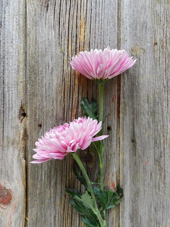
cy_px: 114
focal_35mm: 23
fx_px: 151
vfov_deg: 73.9
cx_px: 85
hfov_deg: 58.9
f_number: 3.4
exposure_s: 1/40
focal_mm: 4
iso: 160
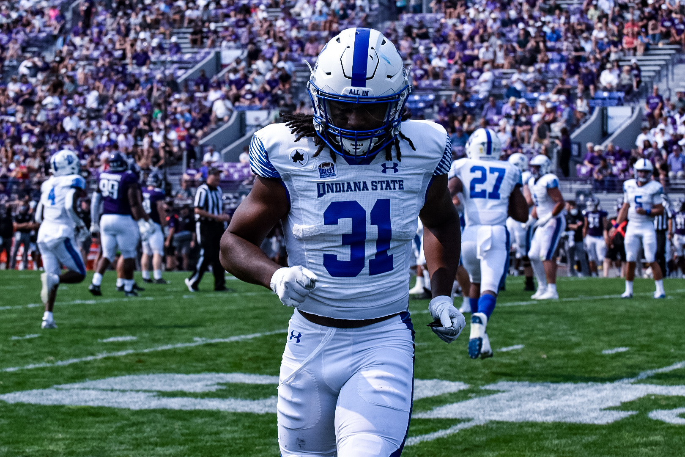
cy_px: 228
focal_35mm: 123
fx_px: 2340
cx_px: 342
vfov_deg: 11.1
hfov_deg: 16.7
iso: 400
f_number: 6.3
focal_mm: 82
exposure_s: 1/1600
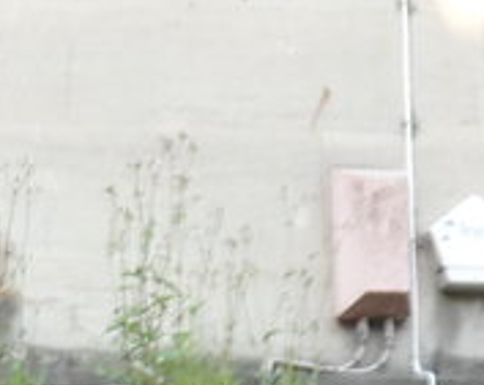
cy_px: 819
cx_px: -818
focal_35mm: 311
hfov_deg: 5.9
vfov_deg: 4.9
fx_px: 4448
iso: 120
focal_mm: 8
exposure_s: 1/45
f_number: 3.9
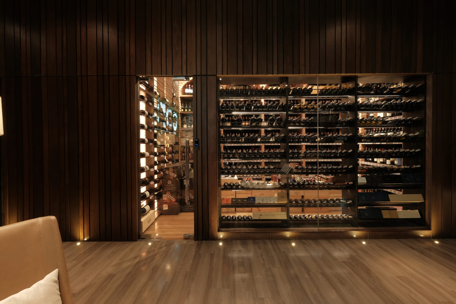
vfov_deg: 77.3
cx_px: 228
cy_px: 152
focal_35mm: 15
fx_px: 190
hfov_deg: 100.4
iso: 250
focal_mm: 10
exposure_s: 1/2
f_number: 8
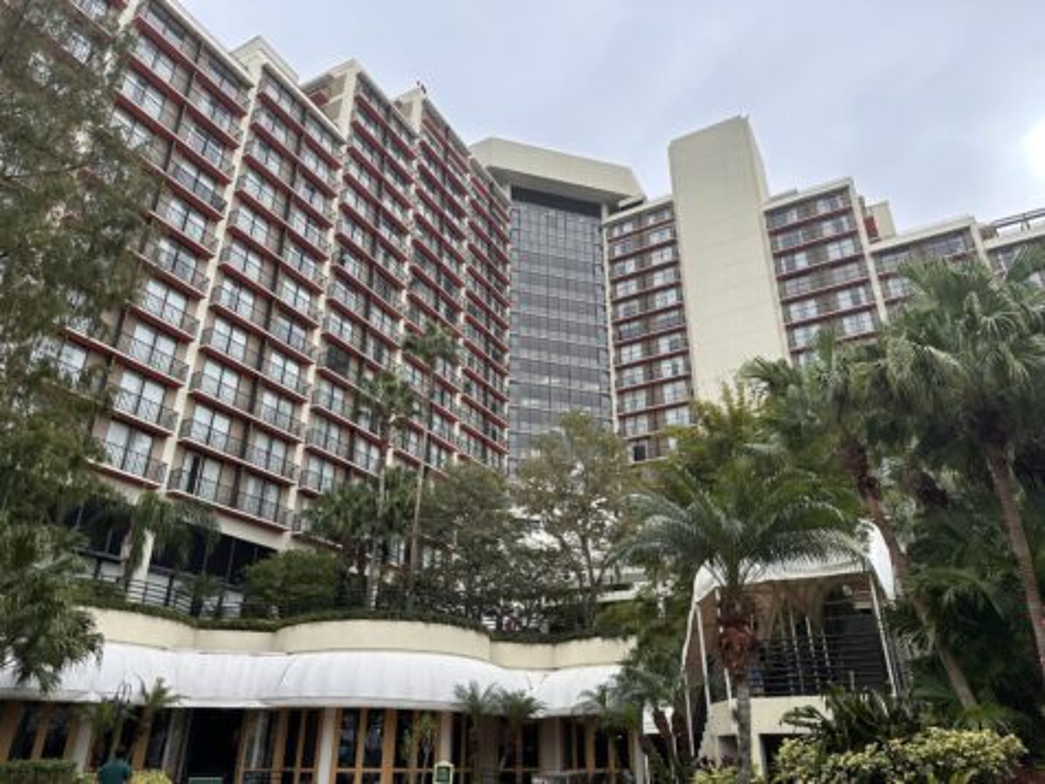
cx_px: 522
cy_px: 392
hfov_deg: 71.6
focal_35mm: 24
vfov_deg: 56.8
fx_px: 725
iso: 80
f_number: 1.78
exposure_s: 1/1664
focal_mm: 6.86
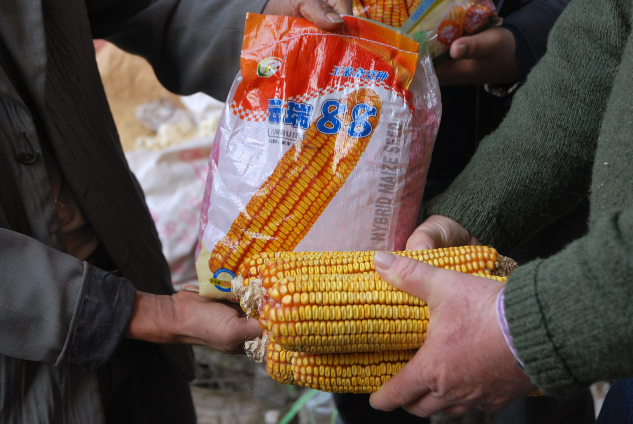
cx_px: 316
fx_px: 1162
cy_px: 212
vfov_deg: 20.7
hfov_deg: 30.5
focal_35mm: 66
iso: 200
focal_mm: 44
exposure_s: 1/30
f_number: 4.5
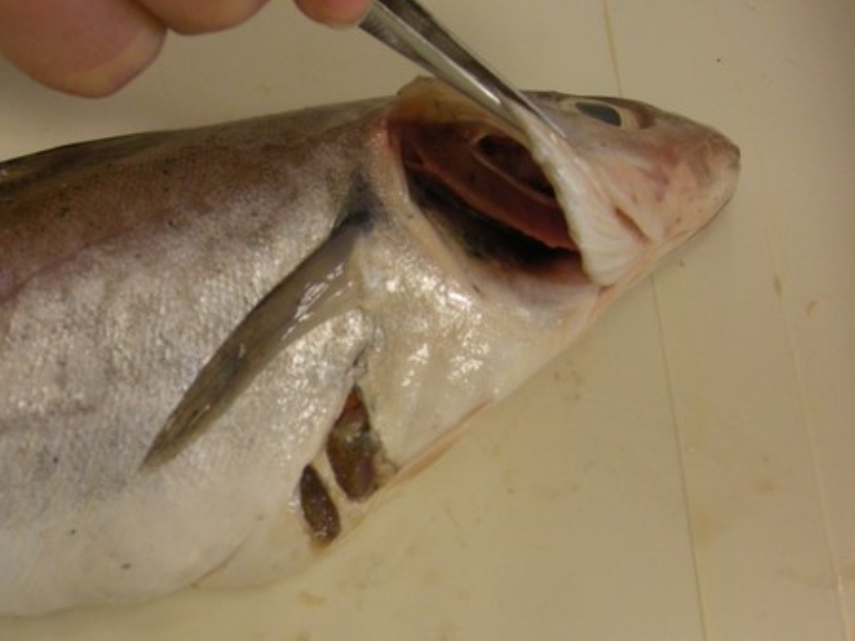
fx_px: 1260
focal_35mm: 51
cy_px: 418
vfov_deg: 28.4
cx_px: 240
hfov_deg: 36.8
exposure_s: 1/55.6
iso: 202
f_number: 2.8
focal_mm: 5.7
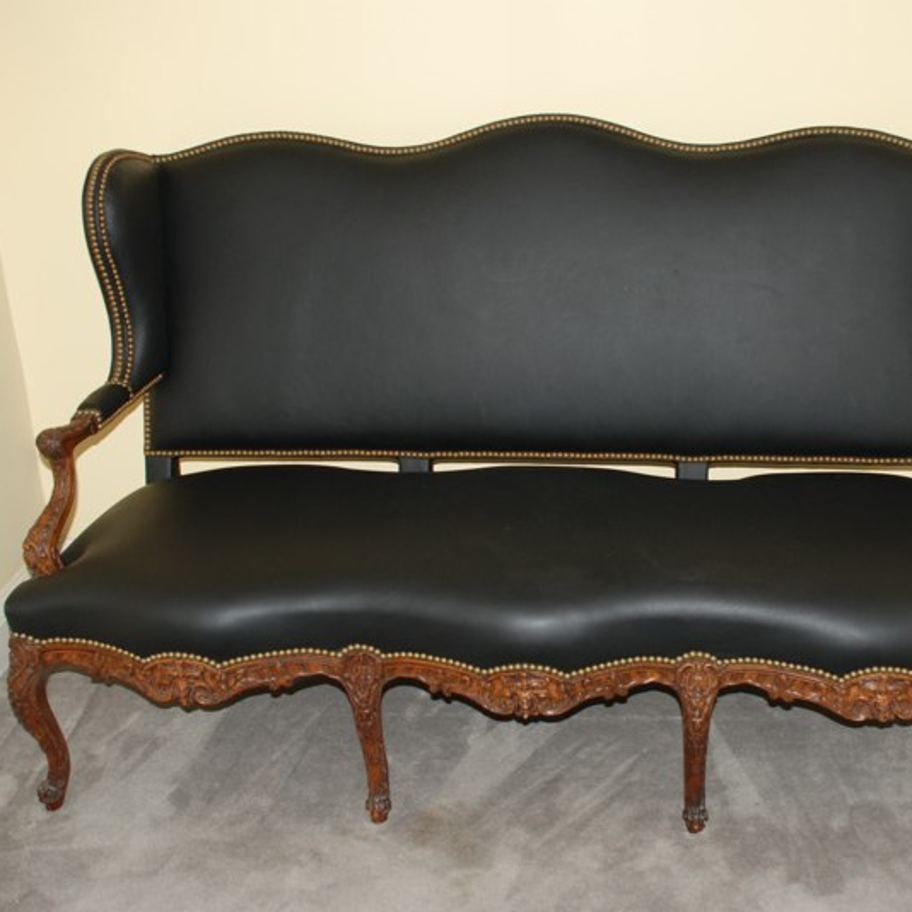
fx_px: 1371
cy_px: 456
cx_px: 553
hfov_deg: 36.6
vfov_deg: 36.8
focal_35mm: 46
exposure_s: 1/60
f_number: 4
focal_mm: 24
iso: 200
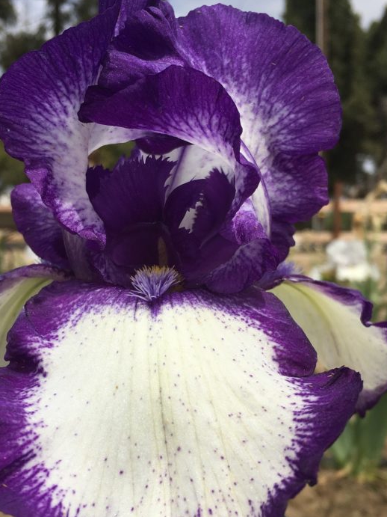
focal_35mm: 43
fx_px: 641
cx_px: 178
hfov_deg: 33.6
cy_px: 281
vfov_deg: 43.8
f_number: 2.2
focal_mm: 4.15
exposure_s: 1/2959
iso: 25
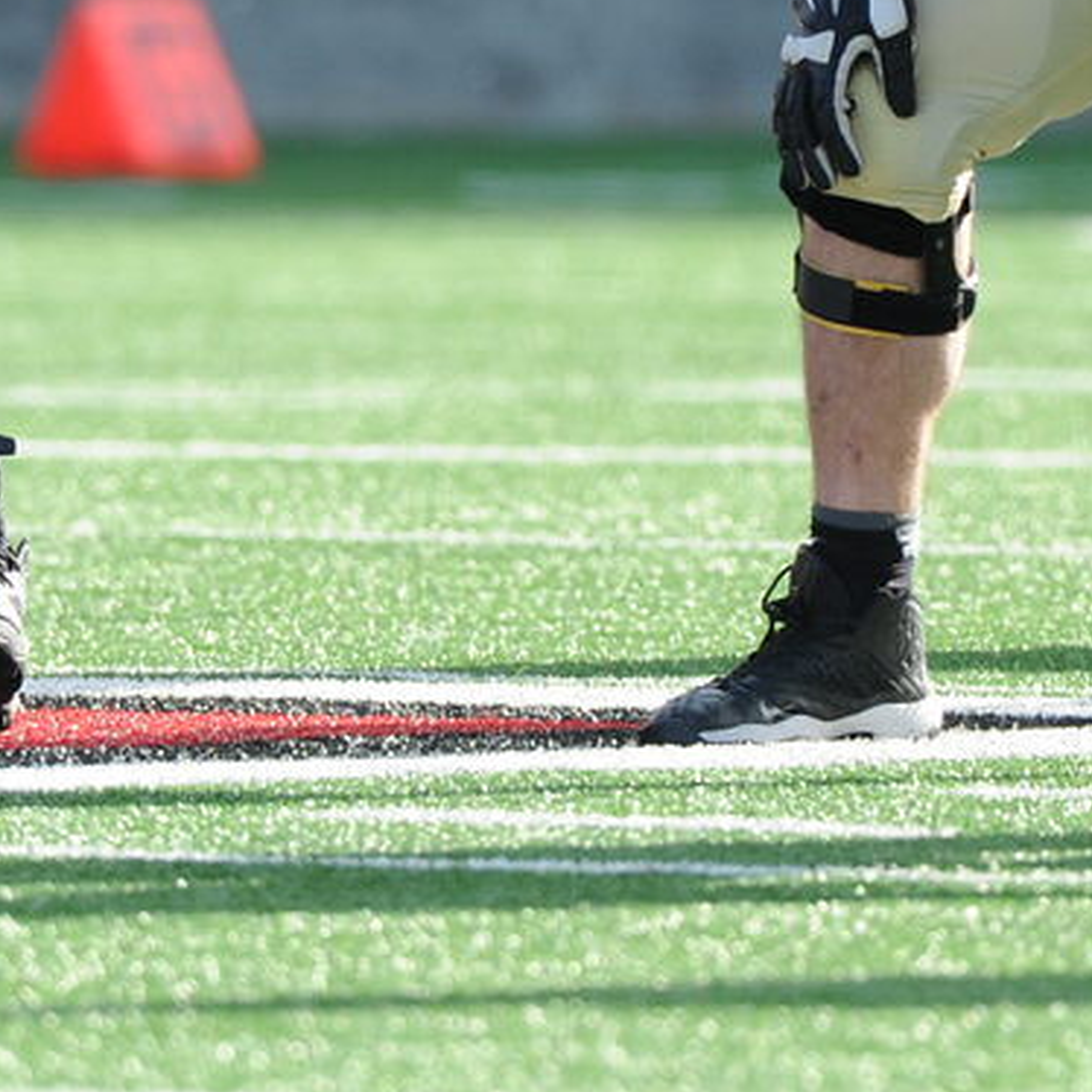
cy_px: -158
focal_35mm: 1272
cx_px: 1329
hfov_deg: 1.4
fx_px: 45398
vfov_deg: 1.4
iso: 1000
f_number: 5
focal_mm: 400
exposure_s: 1/1250
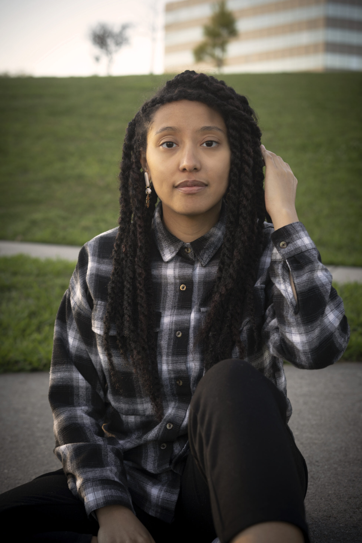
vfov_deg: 39.6
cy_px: 272
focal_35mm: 50
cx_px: 181
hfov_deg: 27.0
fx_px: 754
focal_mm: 50
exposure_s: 1/200
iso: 100
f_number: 4
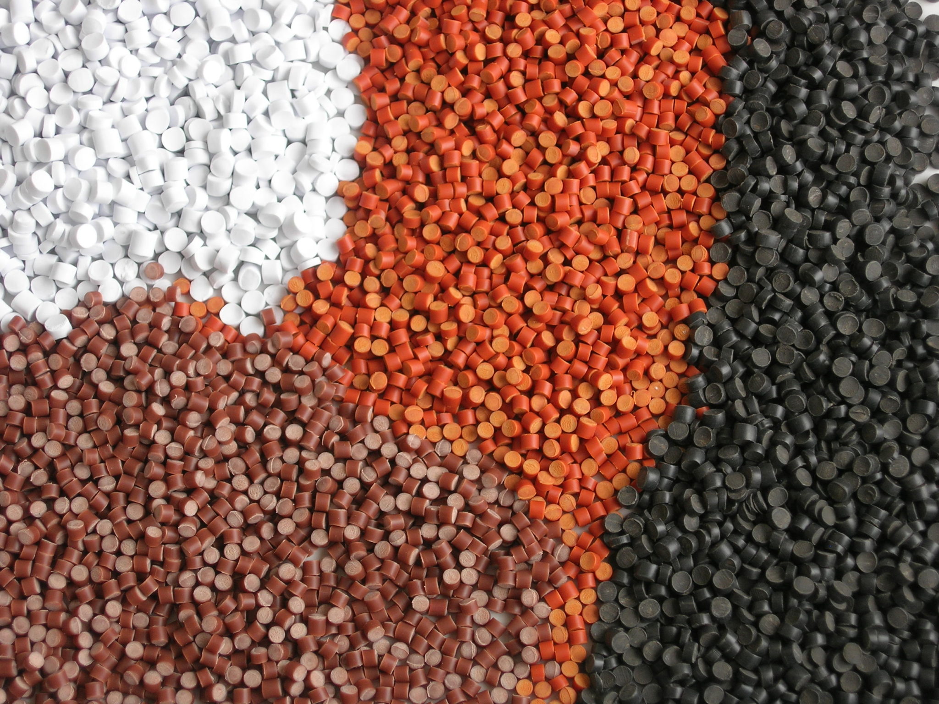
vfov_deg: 16.1
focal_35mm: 92
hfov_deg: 21.3
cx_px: 470
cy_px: 352
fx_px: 2496
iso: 64
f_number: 4.3
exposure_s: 1/65.5
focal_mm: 19.1
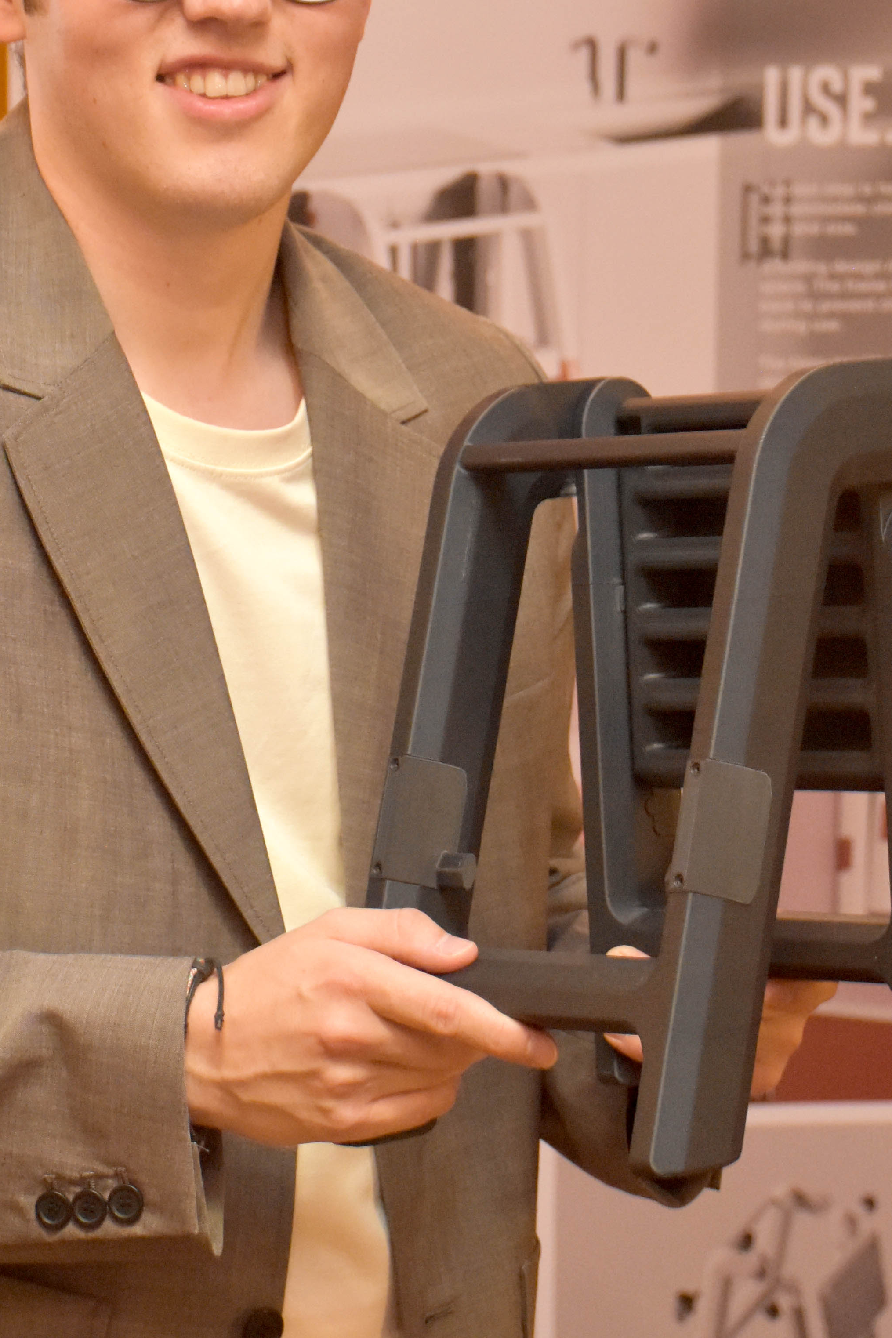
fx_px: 4942
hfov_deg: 10.3
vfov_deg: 15.4
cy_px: 527
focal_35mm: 133
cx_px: 350
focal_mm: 45
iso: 3200
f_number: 4.5
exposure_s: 1/60
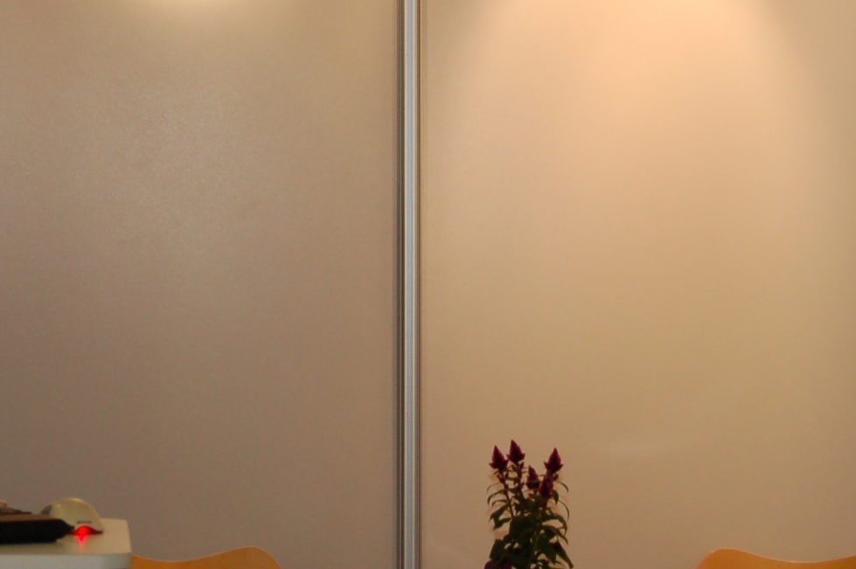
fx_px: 3540
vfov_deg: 9.2
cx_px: 196
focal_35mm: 149
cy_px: 94
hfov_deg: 13.7
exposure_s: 1/60
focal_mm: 38
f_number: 5
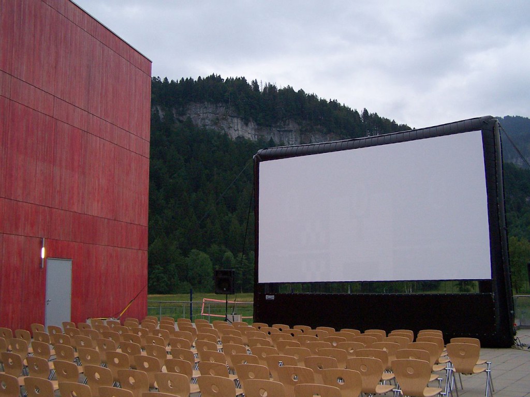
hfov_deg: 49.0
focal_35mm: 38
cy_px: 198
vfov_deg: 37.7
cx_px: 265
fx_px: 582
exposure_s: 1/90
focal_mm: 6.3
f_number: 2.8
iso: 140
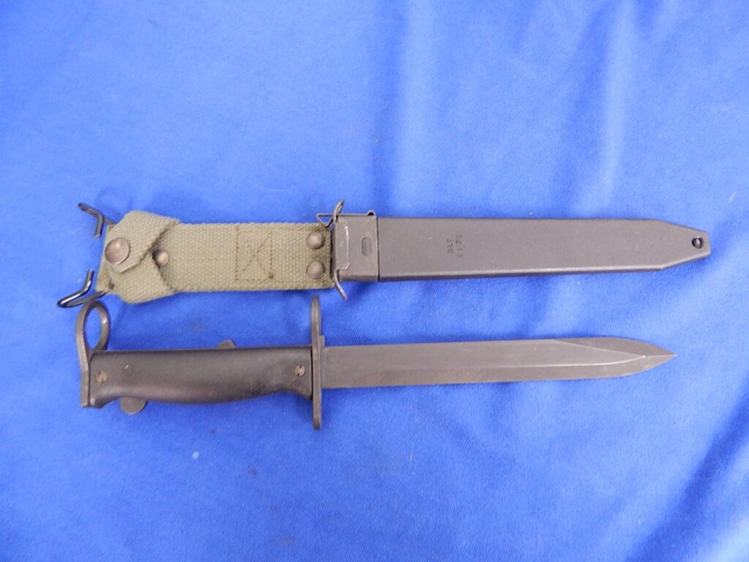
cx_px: 374
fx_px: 476
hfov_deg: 76.4
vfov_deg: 61.1
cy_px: 281
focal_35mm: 22
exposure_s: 1/8
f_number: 3
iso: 450
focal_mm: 4
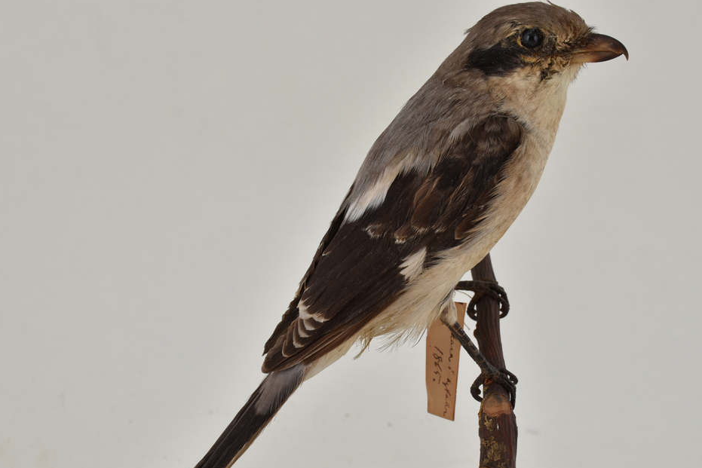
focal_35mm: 68
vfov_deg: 20.1
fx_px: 1319
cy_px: 292
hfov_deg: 29.8
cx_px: 407
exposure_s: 1/60
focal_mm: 35
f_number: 9
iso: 100
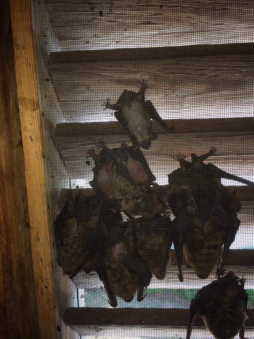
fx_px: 294
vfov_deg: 60.0
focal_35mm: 30
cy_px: 170
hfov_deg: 46.8
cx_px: 127
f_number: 2.2
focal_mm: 4.12
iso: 32
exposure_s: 1/72
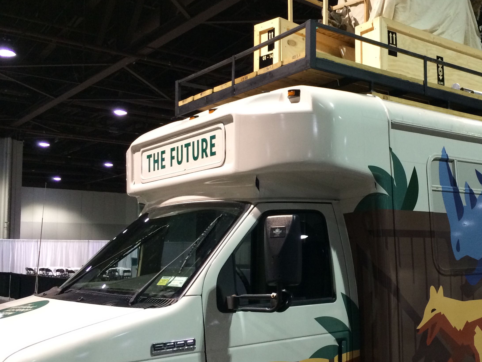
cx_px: 336
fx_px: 627
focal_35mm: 45
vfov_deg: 32.1
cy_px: 213
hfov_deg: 41.3
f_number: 2.2
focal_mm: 4.12
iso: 200
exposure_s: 1/30
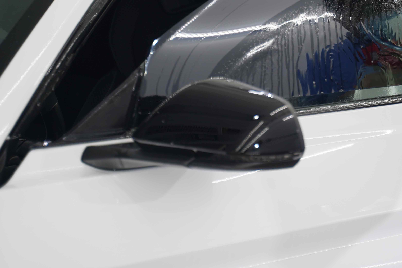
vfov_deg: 11.6
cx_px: 340
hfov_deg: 17.3
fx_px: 1306
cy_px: 22
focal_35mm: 117
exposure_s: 1/60
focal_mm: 61
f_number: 2.8
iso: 200
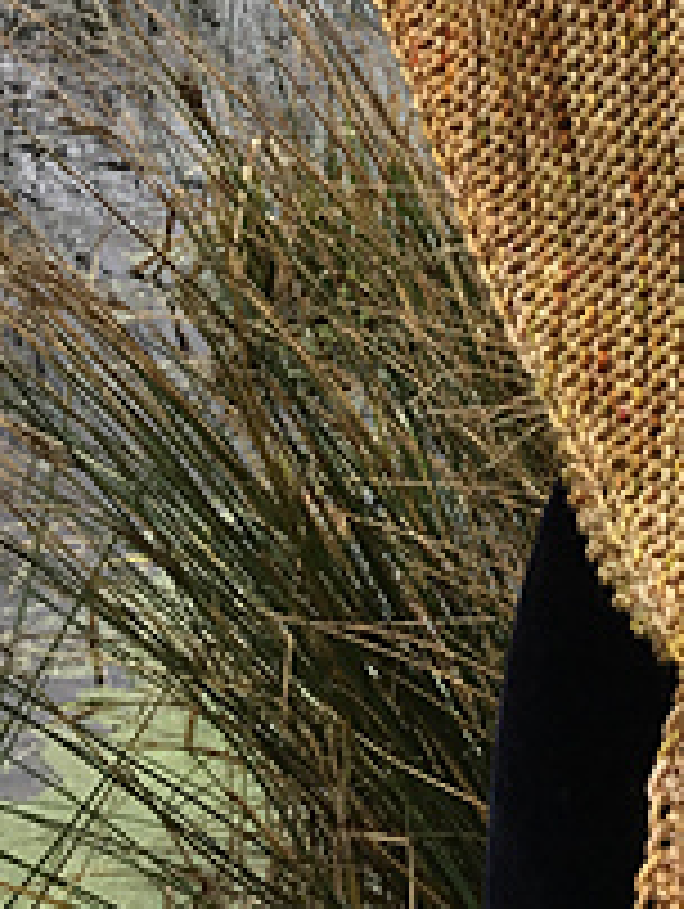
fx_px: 2576
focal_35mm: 98
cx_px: 950
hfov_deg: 14.3
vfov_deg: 19.4
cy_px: -9
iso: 25
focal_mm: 3.3
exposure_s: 1/122
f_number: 2.4
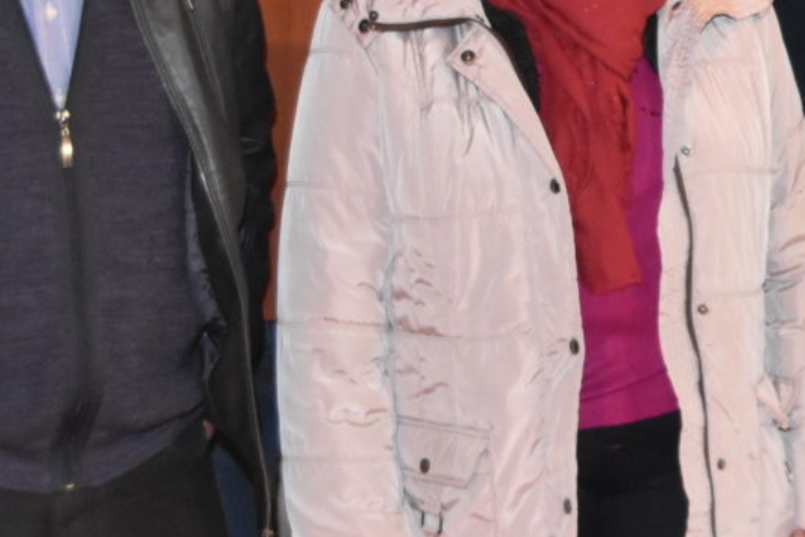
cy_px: 223
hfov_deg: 19.6
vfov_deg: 13.3
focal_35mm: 103
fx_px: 2303
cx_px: 676
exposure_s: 1/60
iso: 2800
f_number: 3.5
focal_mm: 18
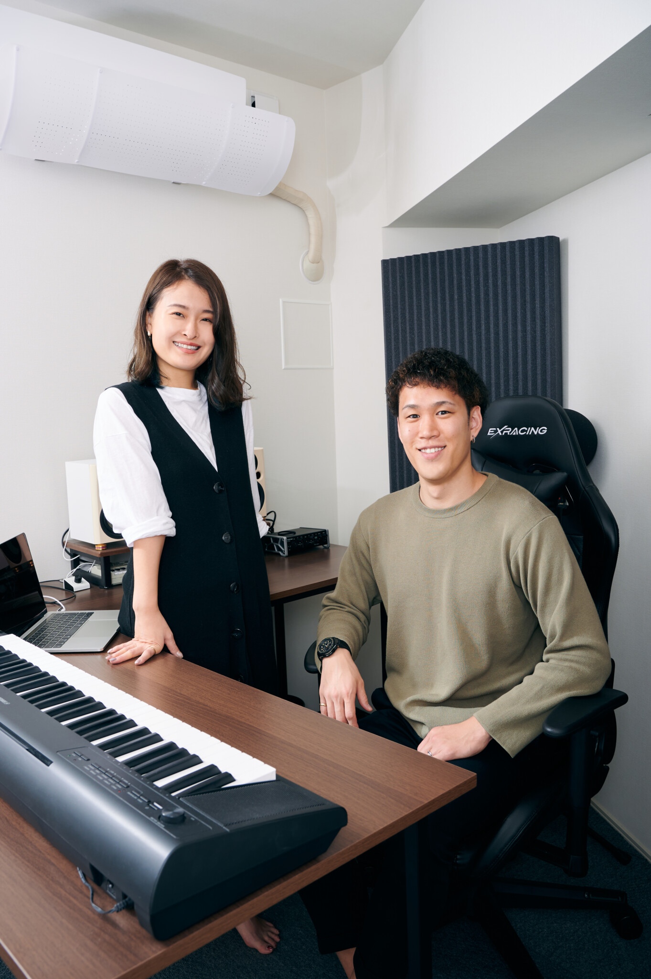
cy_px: 490
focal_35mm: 30
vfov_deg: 62.8
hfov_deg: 44.2
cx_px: 326
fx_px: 801
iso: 200
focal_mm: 29.5
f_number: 8
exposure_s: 1/125
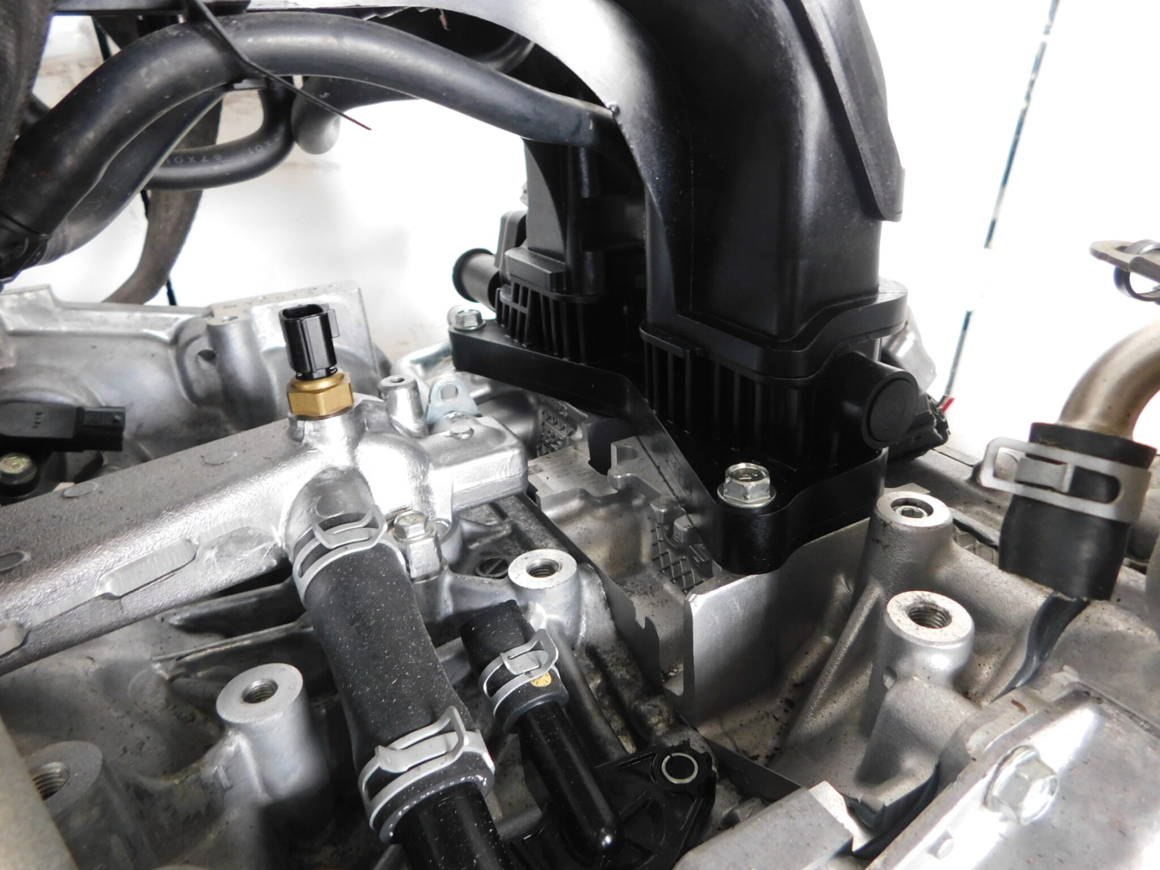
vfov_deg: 58.9
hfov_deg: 73.9
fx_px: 771
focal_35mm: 23
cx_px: 580
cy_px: 435
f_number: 3
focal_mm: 4
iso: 280
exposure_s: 1/30
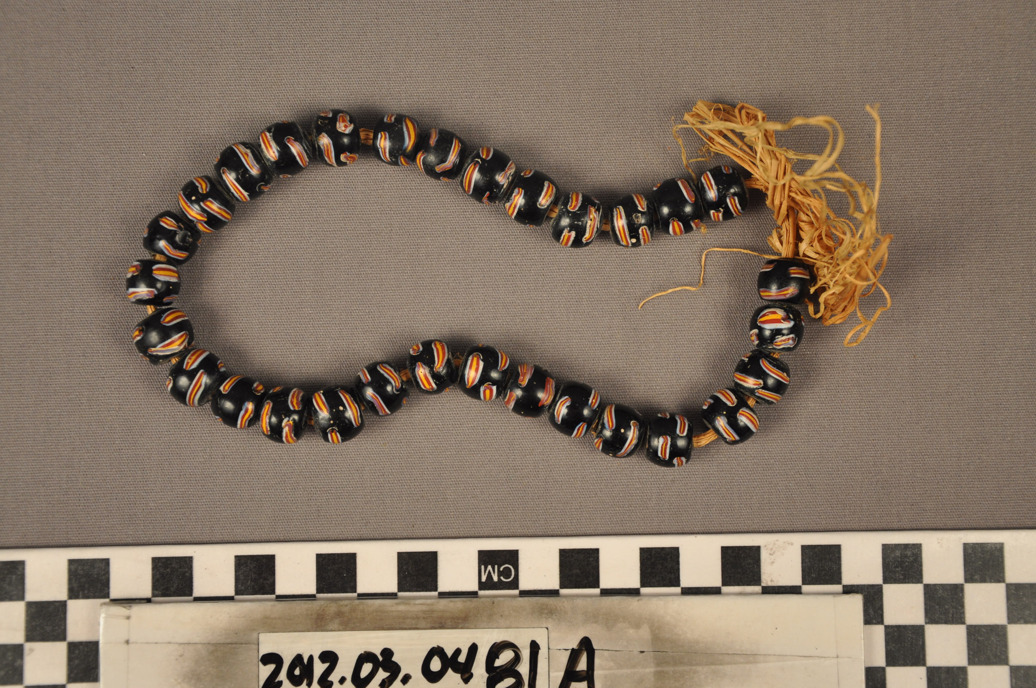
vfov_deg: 21.5
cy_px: 334
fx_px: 1811
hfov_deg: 31.9
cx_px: 525
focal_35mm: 63
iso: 400
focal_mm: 40
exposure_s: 1/60
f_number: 4.5
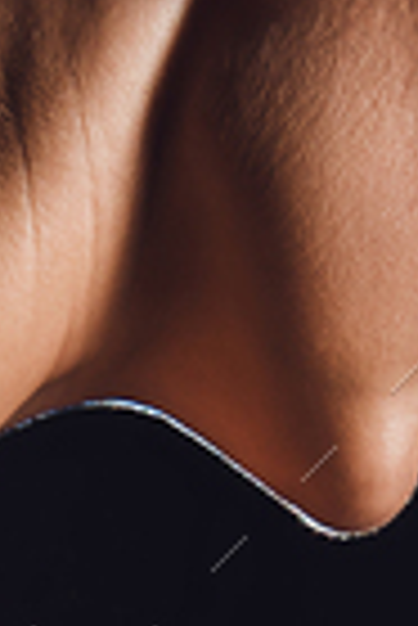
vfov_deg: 8.0
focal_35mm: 242
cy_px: 1329
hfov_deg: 5.7
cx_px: 72
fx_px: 4204
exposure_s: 1/200
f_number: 6.3
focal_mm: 38
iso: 100
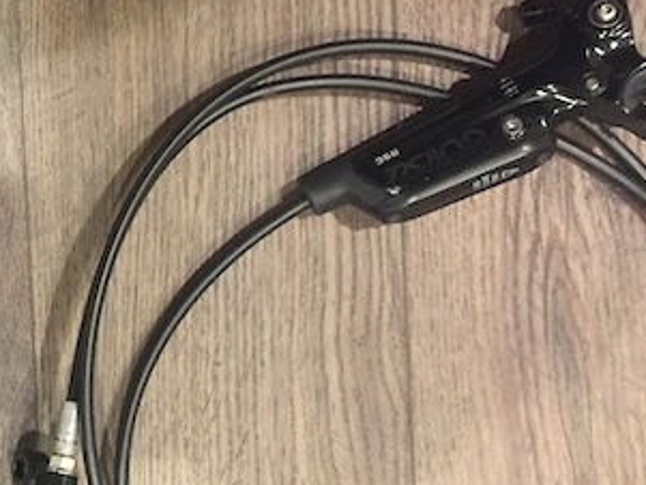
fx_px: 1438
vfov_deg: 19.1
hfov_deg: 23.6
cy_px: 294
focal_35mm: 77
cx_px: -77
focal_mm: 4.15
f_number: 2.2
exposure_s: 1/20
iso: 250
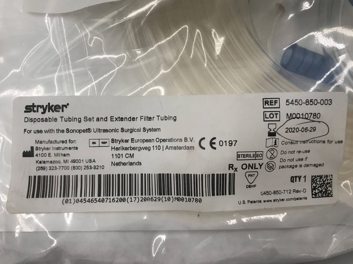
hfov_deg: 63.4
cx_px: 176
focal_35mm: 28
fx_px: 286
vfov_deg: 49.7
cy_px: 132
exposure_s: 1/40
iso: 20
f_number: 1.8
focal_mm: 3.99
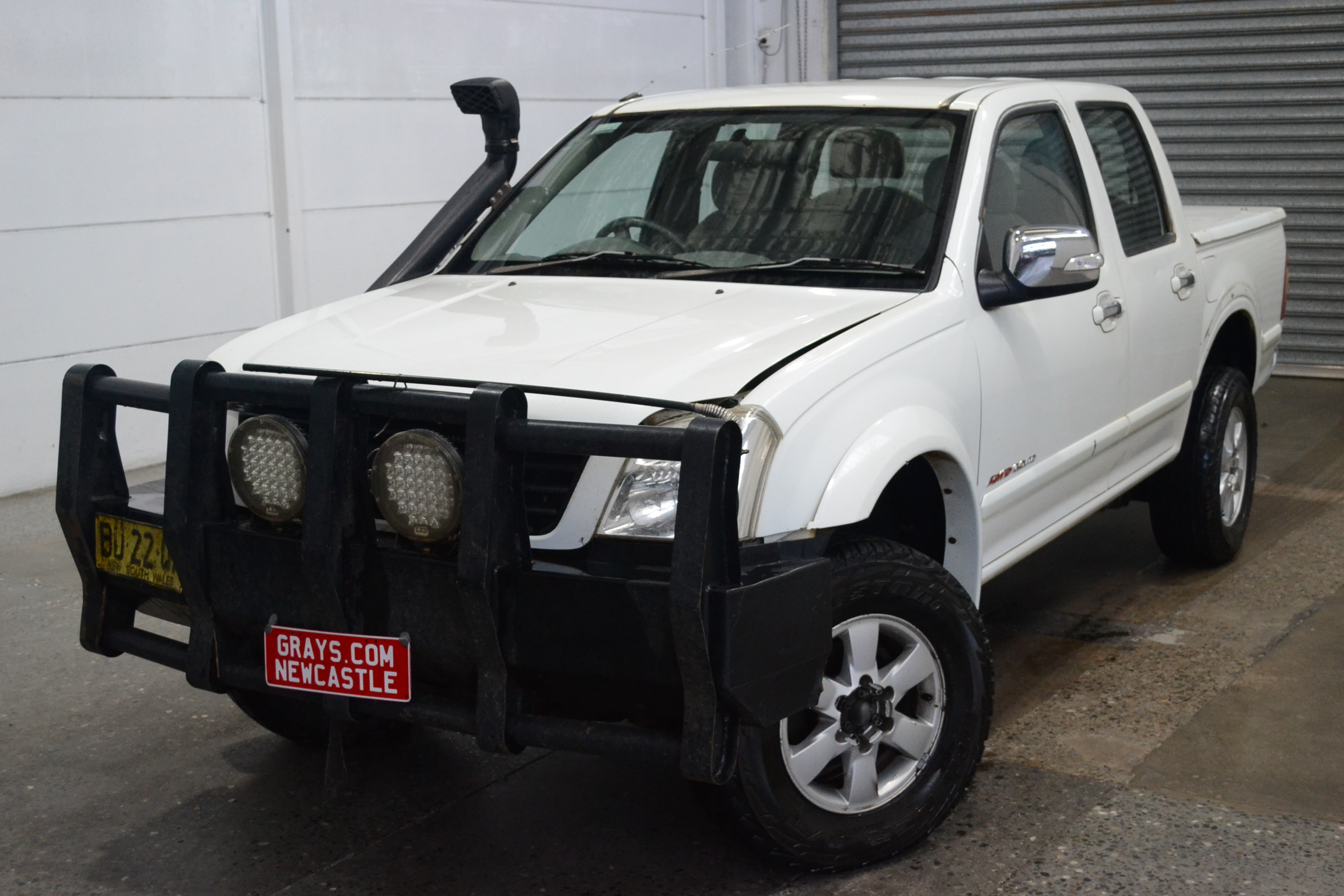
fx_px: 1680
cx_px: 672
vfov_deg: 29.9
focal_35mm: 45
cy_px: 448
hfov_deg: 43.6
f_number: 4.5
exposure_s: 1/320
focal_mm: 30
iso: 1600
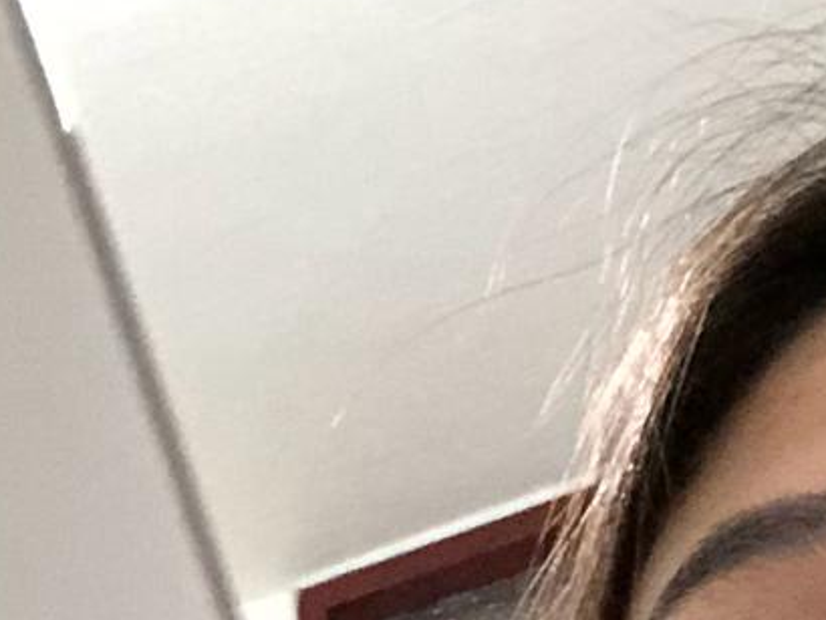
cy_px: 1205
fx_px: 3820
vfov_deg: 8.8
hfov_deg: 12.3
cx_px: 524
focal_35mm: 160
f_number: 2.2
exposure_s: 1/30
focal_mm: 2.87
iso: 500
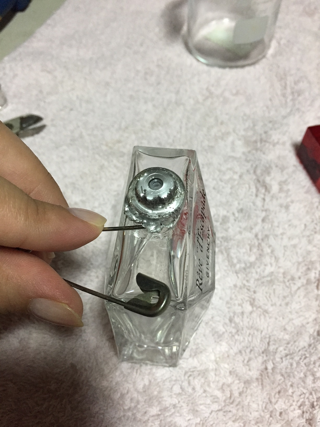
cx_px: 160
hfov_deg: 48.2
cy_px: 214
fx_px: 357
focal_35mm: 29
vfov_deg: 61.7
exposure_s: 1/30
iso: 160
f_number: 2.2
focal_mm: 4.15
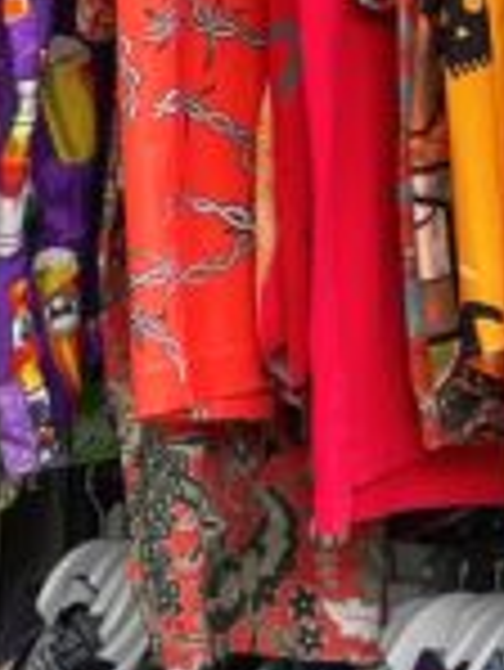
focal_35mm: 179
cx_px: 1206
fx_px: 3470
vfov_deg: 11.0
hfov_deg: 7.7
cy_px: 373
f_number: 1.6
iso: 50
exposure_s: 1/100
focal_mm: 4.2
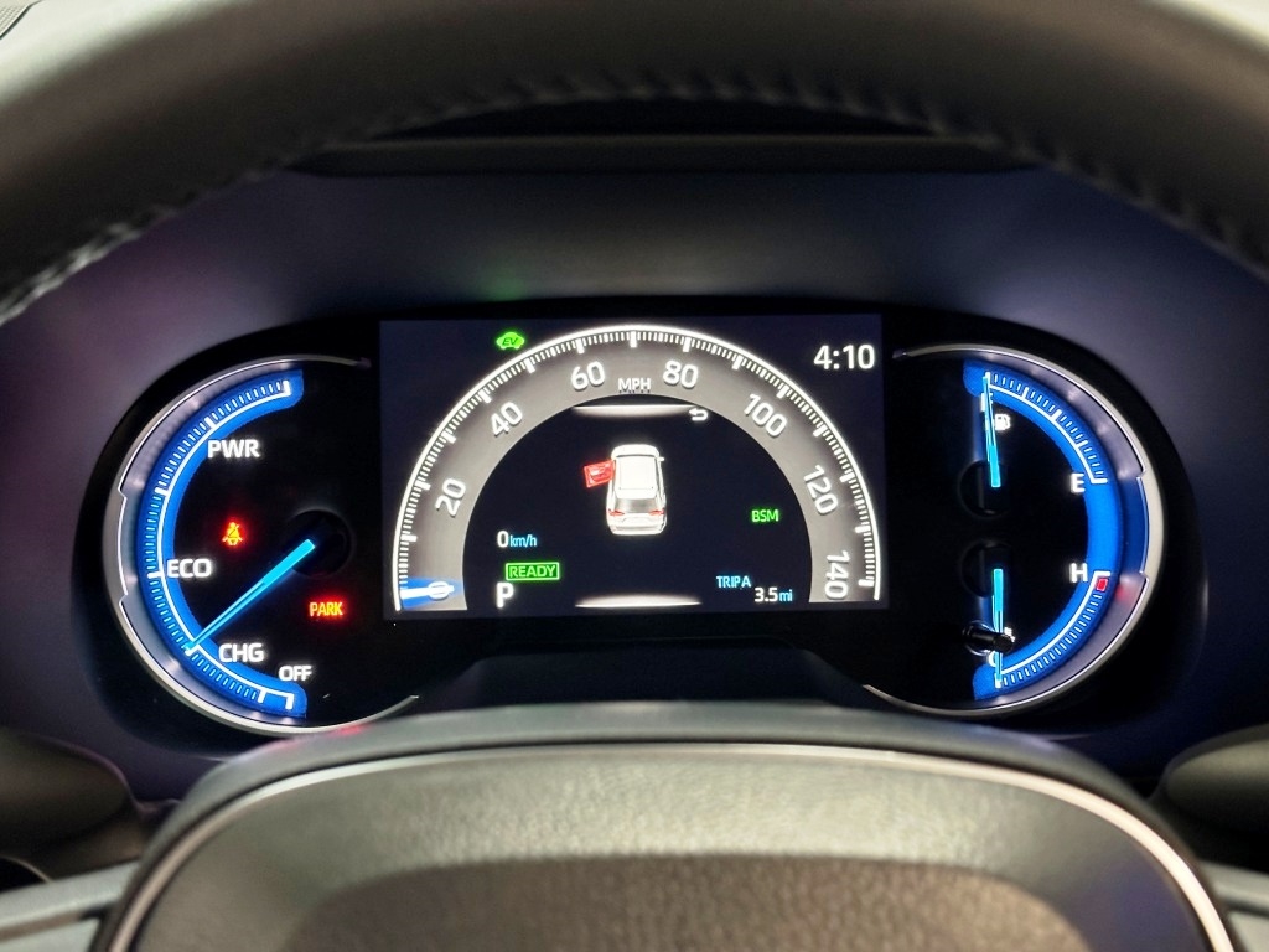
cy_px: 476
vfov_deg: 30.3
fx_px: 1760
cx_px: 634
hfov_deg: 39.7
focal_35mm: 48
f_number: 1.78
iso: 640
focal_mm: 6.86
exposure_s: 1/28
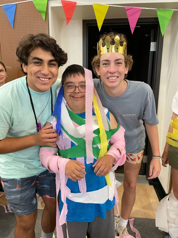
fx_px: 178
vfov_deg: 67.3
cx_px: 89
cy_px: 119
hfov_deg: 53.0
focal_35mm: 26
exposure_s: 1/60
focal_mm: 4.2
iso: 200
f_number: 1.6
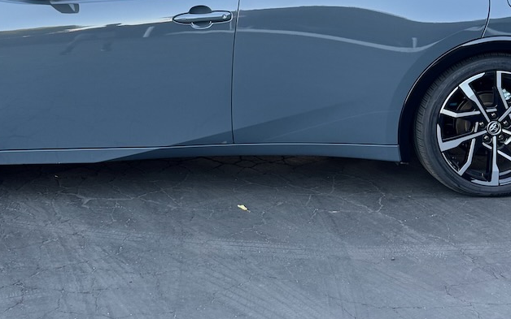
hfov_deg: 31.7
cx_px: 164
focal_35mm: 64
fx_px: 892
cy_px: 5
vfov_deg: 19.8
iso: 125
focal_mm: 6.76
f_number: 1.78
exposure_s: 1/121
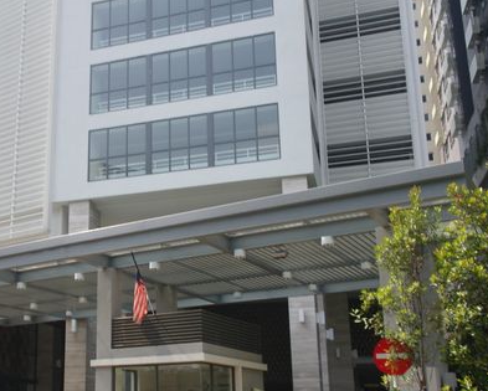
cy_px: 243
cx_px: 124
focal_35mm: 43
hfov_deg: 41.6
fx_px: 622
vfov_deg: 34.8
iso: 100
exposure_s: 1/60
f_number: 8
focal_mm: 20
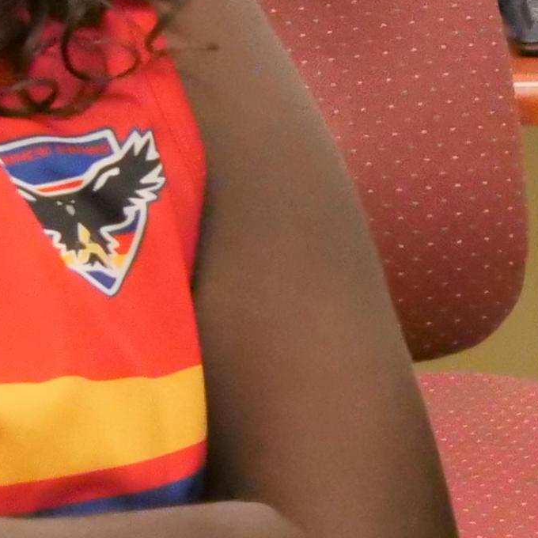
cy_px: 173
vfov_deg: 5.2
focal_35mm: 338
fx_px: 5943
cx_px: 740
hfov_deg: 5.2
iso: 2500
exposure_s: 1/80
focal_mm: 26
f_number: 5.6
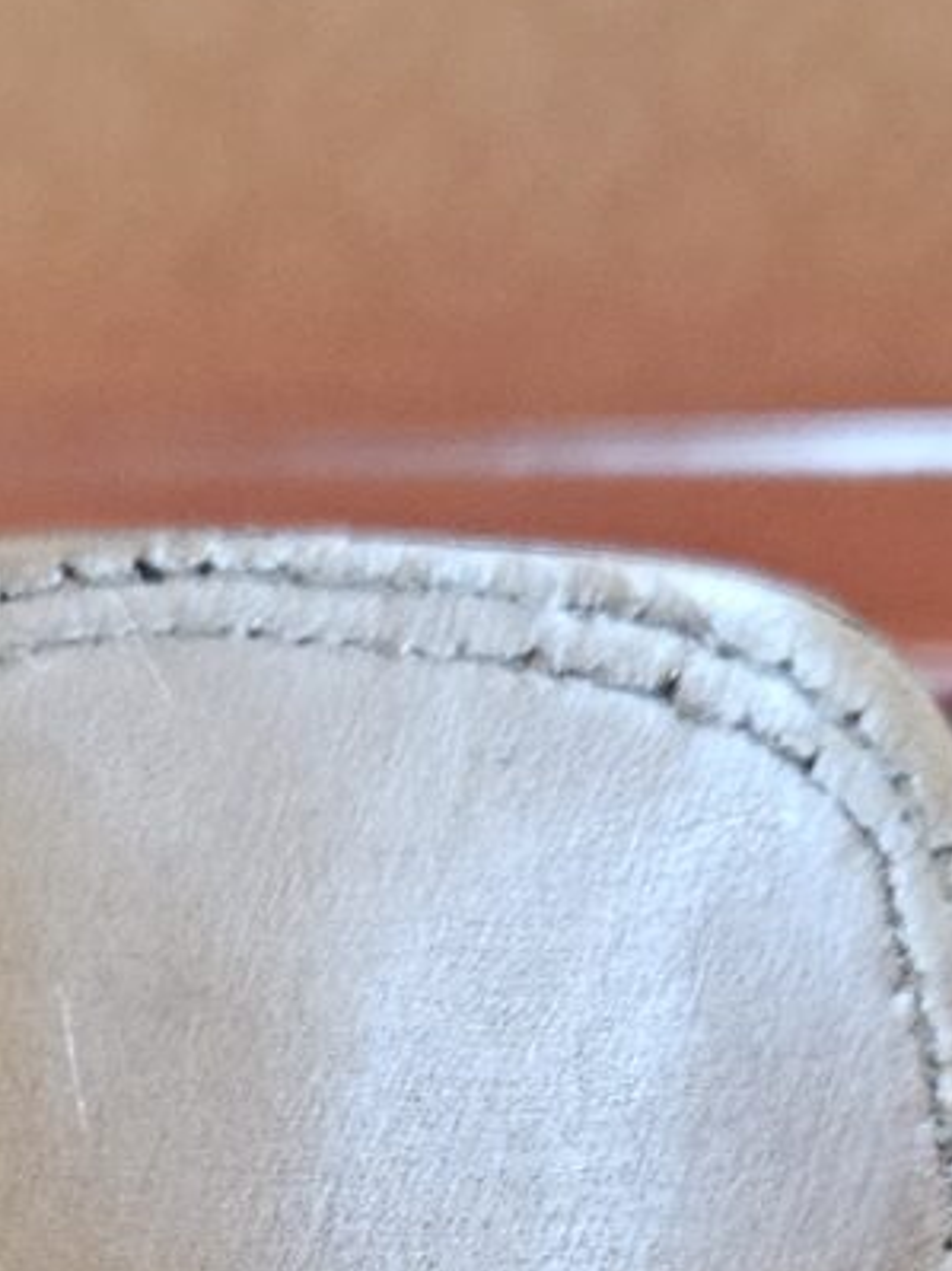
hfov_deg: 12.5
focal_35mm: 118
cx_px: 201
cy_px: 2147
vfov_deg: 14.9
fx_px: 4329
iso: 320
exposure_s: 1/120
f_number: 1.8
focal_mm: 5.4
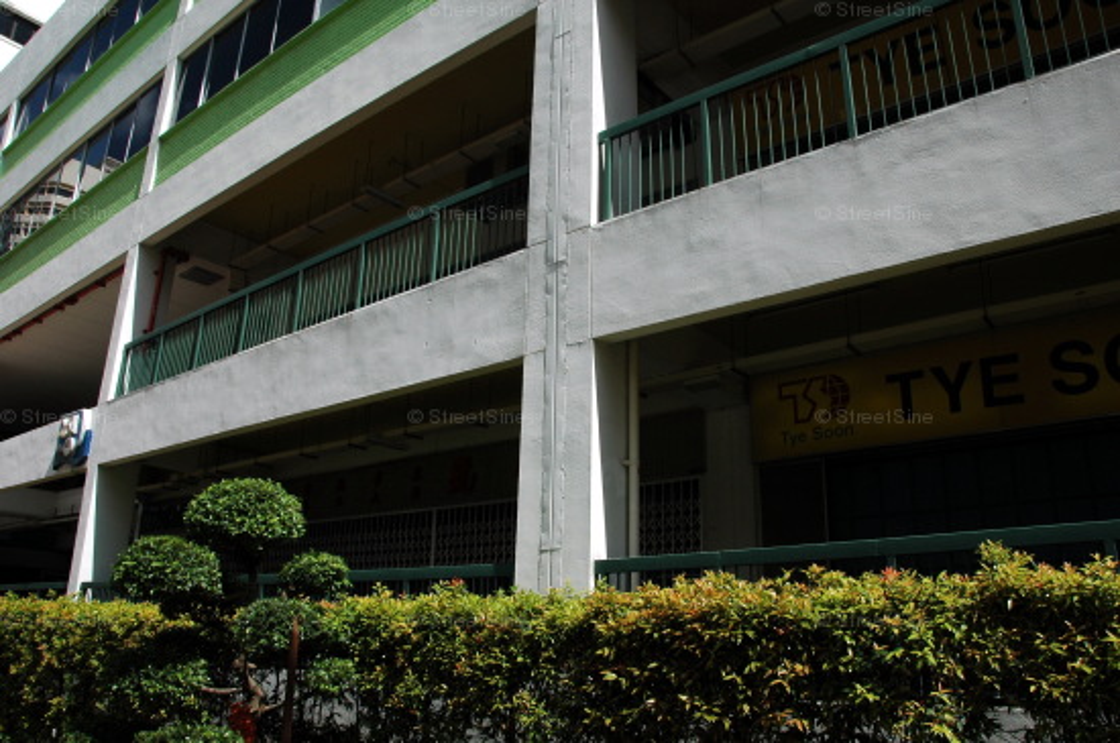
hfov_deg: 67.5
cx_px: 560
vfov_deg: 47.8
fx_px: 839
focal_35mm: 27
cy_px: 372
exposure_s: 1/400
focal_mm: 18
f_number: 11
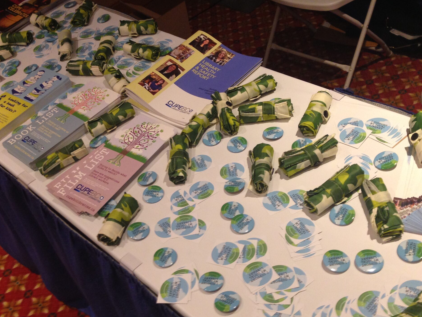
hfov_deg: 42.0
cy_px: 181
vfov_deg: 32.1
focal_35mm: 45
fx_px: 549
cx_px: 181
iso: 125
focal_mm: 4.12
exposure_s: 1/20
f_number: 2.4
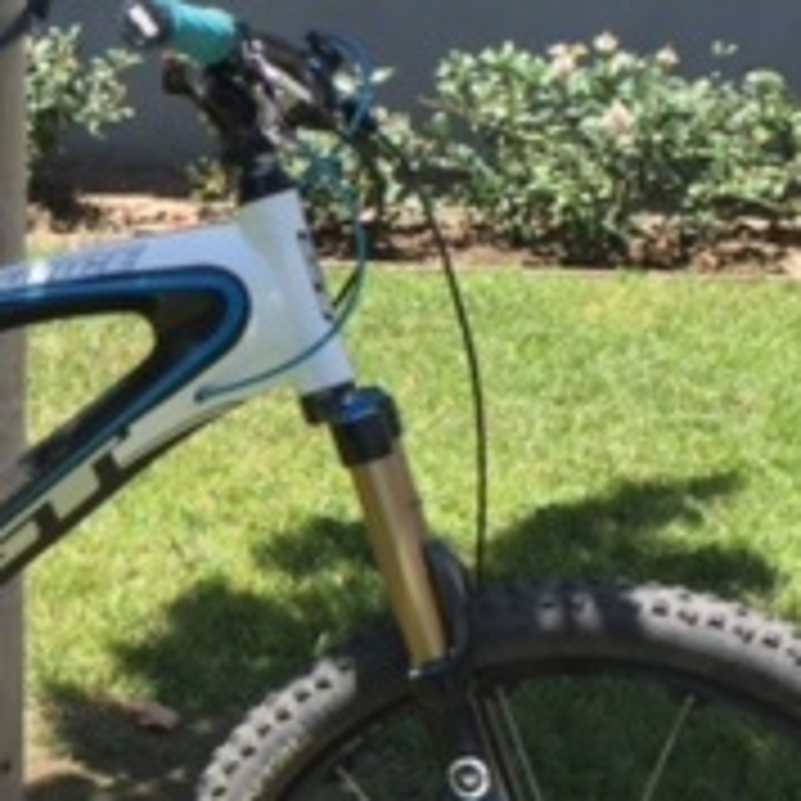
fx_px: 2409
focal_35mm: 92
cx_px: -50
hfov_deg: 18.3
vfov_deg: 18.9
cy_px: 428
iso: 32
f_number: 2.2
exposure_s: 1/807
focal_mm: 4.15
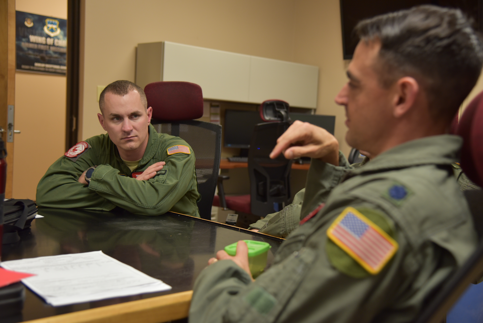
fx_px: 617
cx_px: 242
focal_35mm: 46
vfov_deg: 29.3
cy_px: 162
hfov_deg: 42.7
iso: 1000
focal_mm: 46
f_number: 4
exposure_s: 1/60
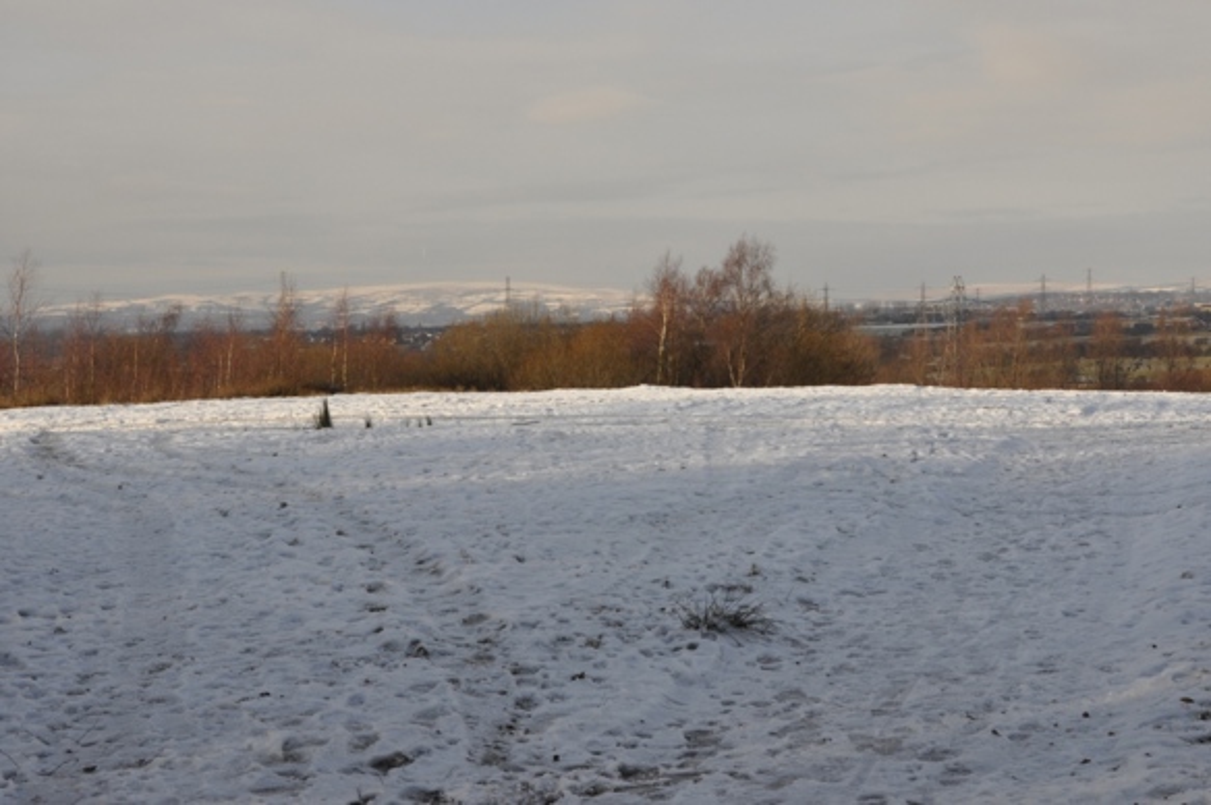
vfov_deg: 23.7
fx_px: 1915
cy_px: 402
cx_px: 606
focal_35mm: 57
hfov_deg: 35.1
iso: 320
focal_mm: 38
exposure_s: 1/160
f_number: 16
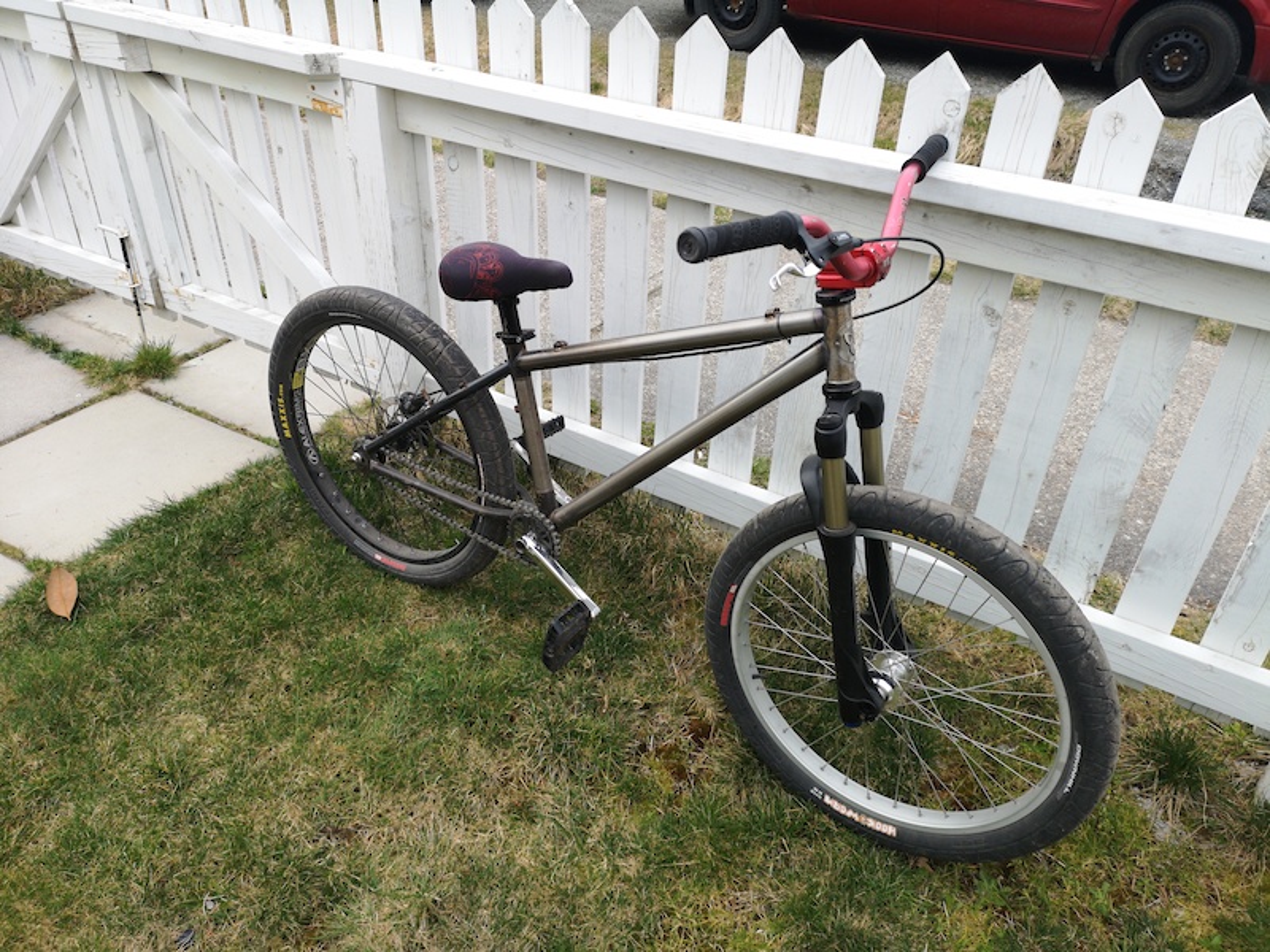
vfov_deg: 51.4
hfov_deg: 65.3
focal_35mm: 27
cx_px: 635
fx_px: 991
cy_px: 476
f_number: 1.8
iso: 50
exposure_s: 1/692
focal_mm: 3.95
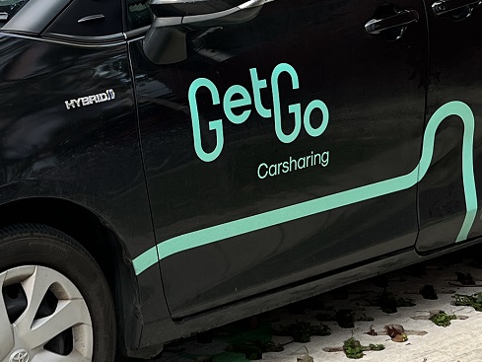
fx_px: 1421
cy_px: 47
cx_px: 168
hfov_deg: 19.2
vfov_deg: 14.4
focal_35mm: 102
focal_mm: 5.7
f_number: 1.5
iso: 50
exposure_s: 1/357
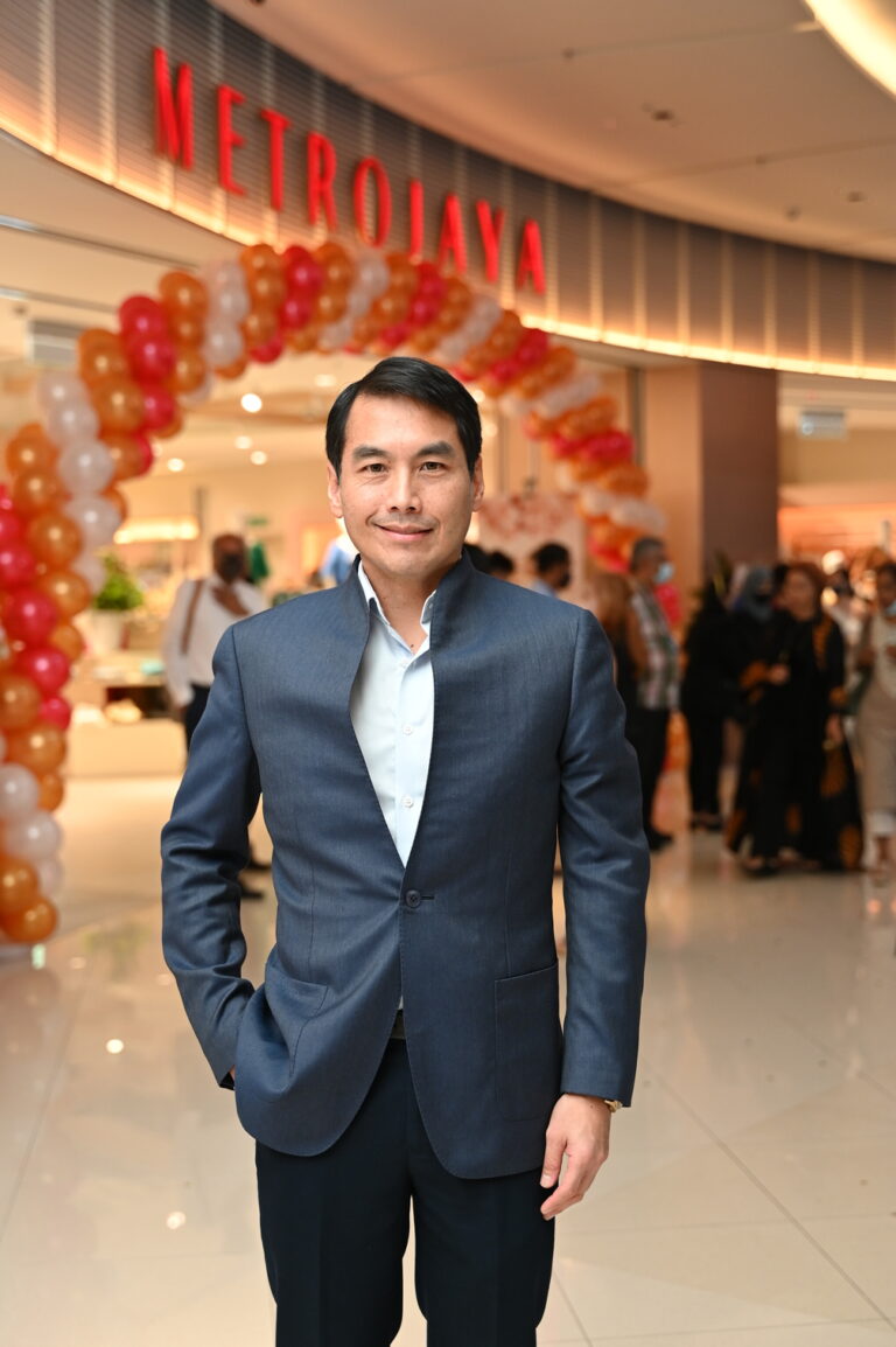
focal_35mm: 49
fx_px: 1831
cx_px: 448
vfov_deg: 40.4
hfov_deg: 27.5
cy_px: 674
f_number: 2.8
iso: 800
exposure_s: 1/160
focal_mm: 49
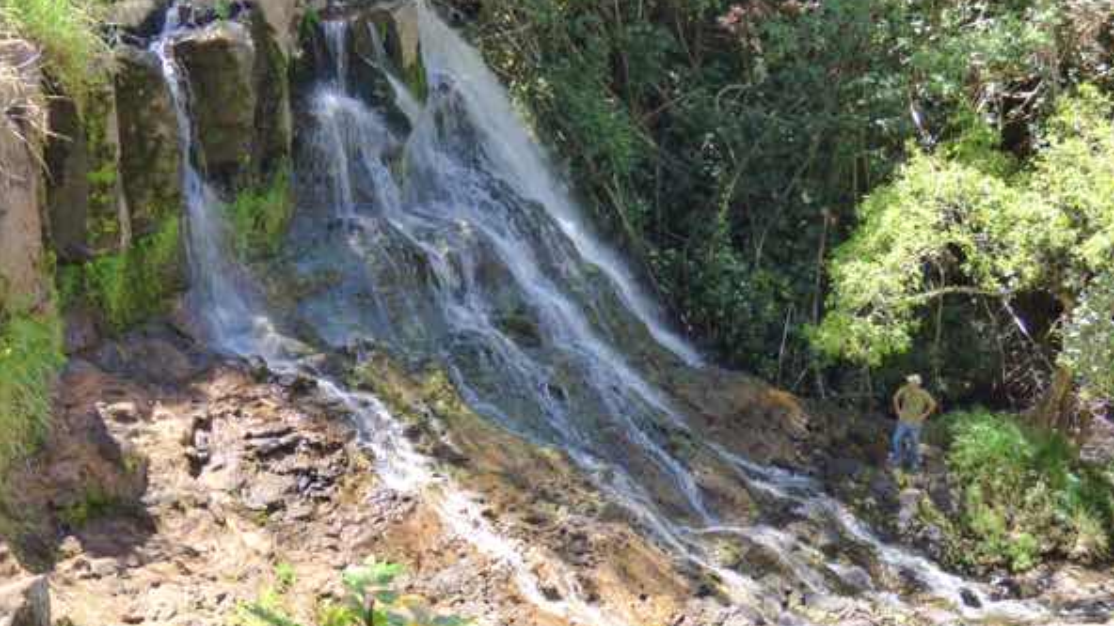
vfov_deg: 18.8
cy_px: 355
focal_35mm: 64
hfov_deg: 32.8
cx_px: 561
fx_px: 1890
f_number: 4
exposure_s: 1/125
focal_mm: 9.92
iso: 200
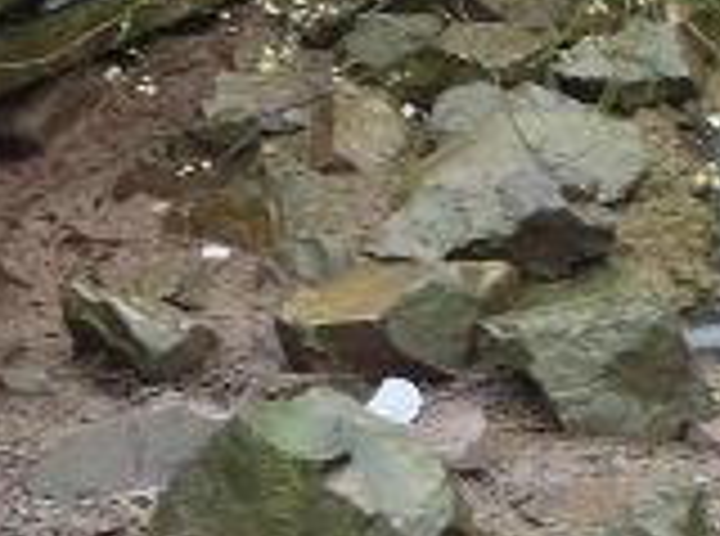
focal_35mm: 215
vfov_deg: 6.8
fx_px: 4459
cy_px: 752
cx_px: 234
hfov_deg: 9.2
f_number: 2.4
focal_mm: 4.28
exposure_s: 1/60
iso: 50
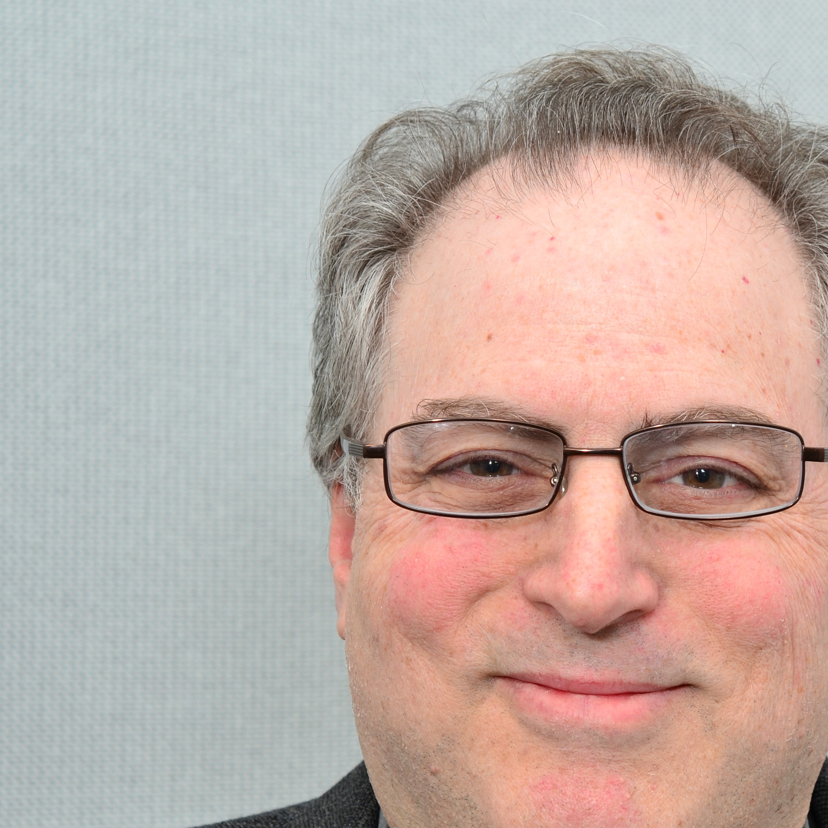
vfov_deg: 16.9
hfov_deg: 16.8
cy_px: 517
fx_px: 2787
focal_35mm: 103
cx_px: 595
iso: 200
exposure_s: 1/25
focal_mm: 40
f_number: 8
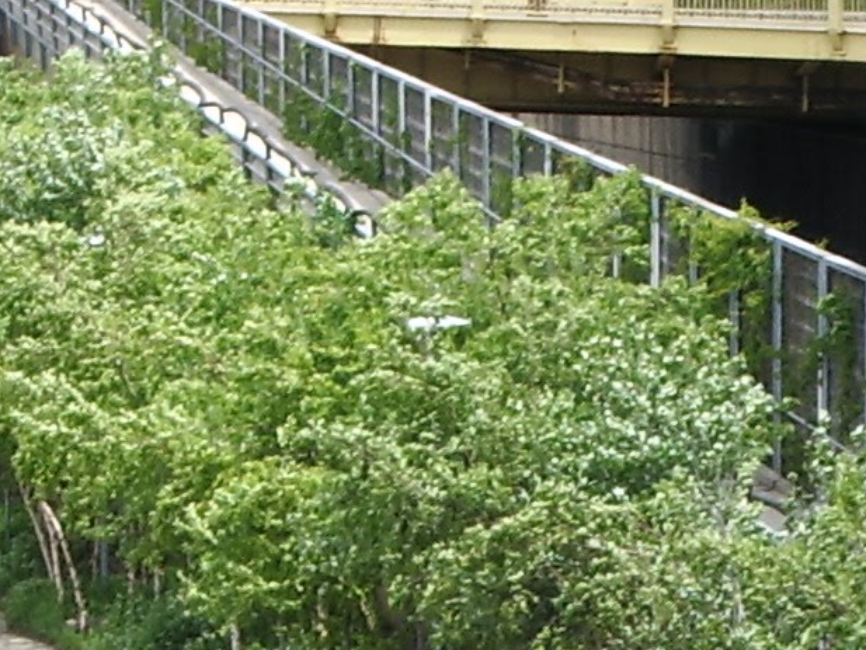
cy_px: 825
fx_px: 7682
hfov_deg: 6.4
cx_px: 622
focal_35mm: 307
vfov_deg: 4.8
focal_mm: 12.2
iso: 50
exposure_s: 1/125
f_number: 6.2
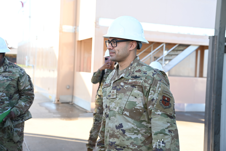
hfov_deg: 38.9
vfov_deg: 26.5
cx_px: 113
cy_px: 76
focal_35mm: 51
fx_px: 320
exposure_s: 1/100
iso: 125
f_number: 4.5
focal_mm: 51
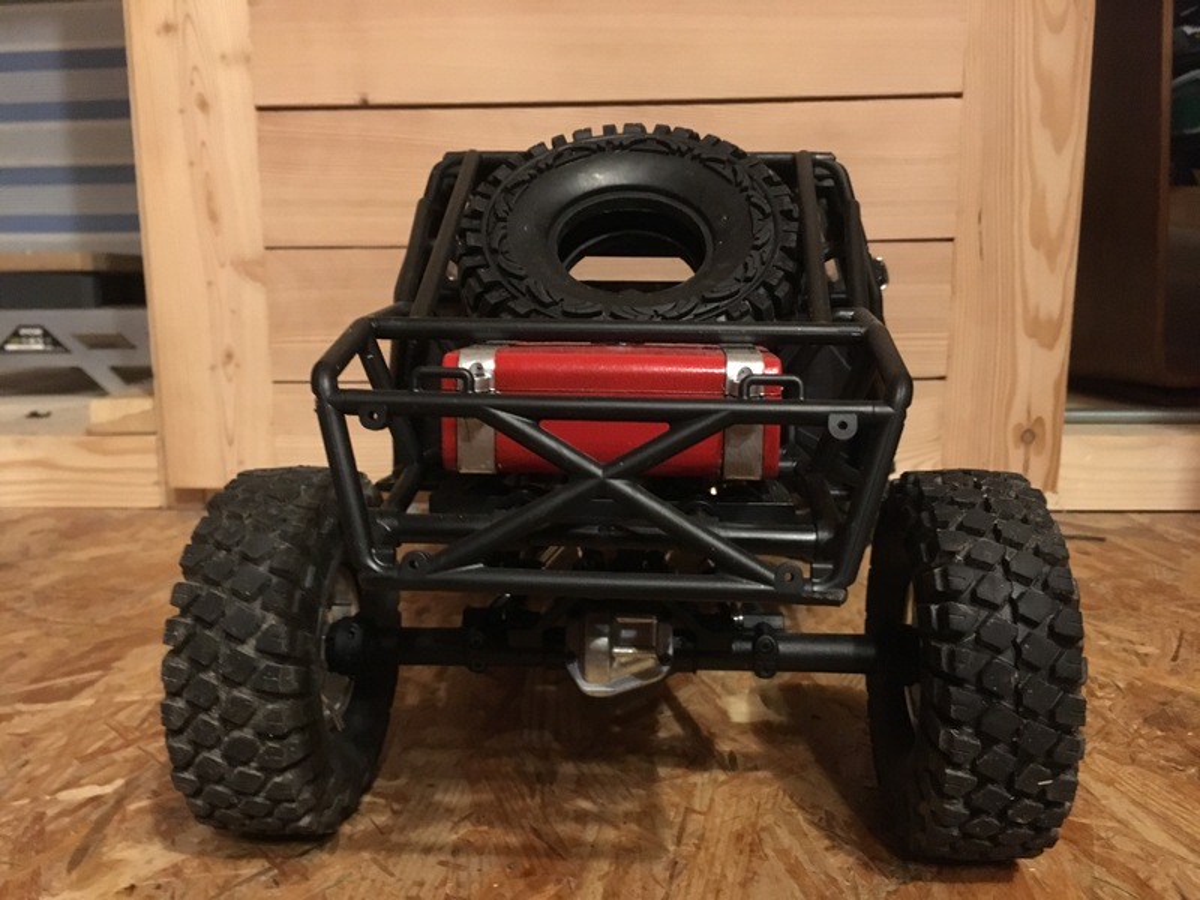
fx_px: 1005
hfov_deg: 61.7
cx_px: 600
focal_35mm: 29
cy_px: 450
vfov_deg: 48.2
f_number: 2.2
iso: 640
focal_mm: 4.15
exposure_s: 1/17
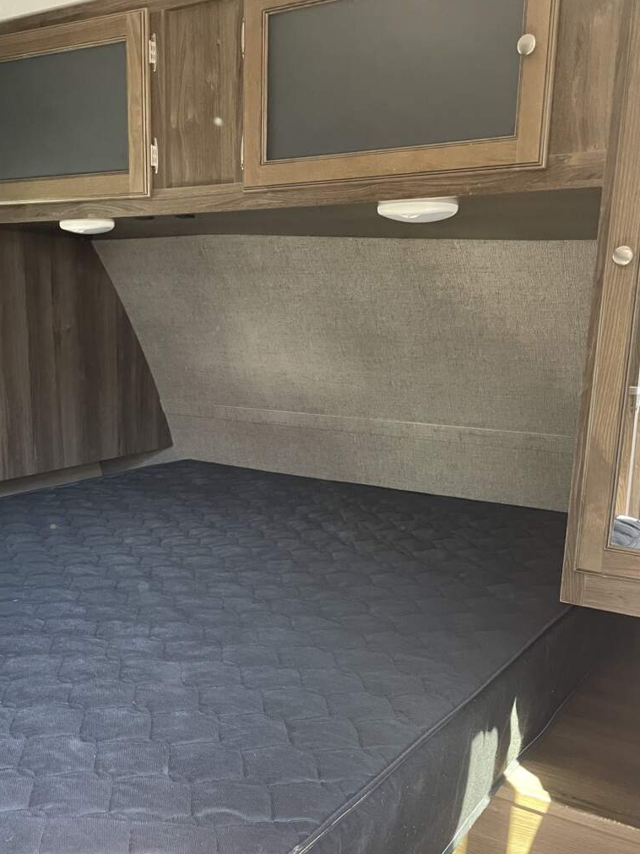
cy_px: 513
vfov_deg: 51.0
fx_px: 888
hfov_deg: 39.4
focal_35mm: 36
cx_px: 236
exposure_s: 1/60
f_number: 1.6
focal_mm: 4.2
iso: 400
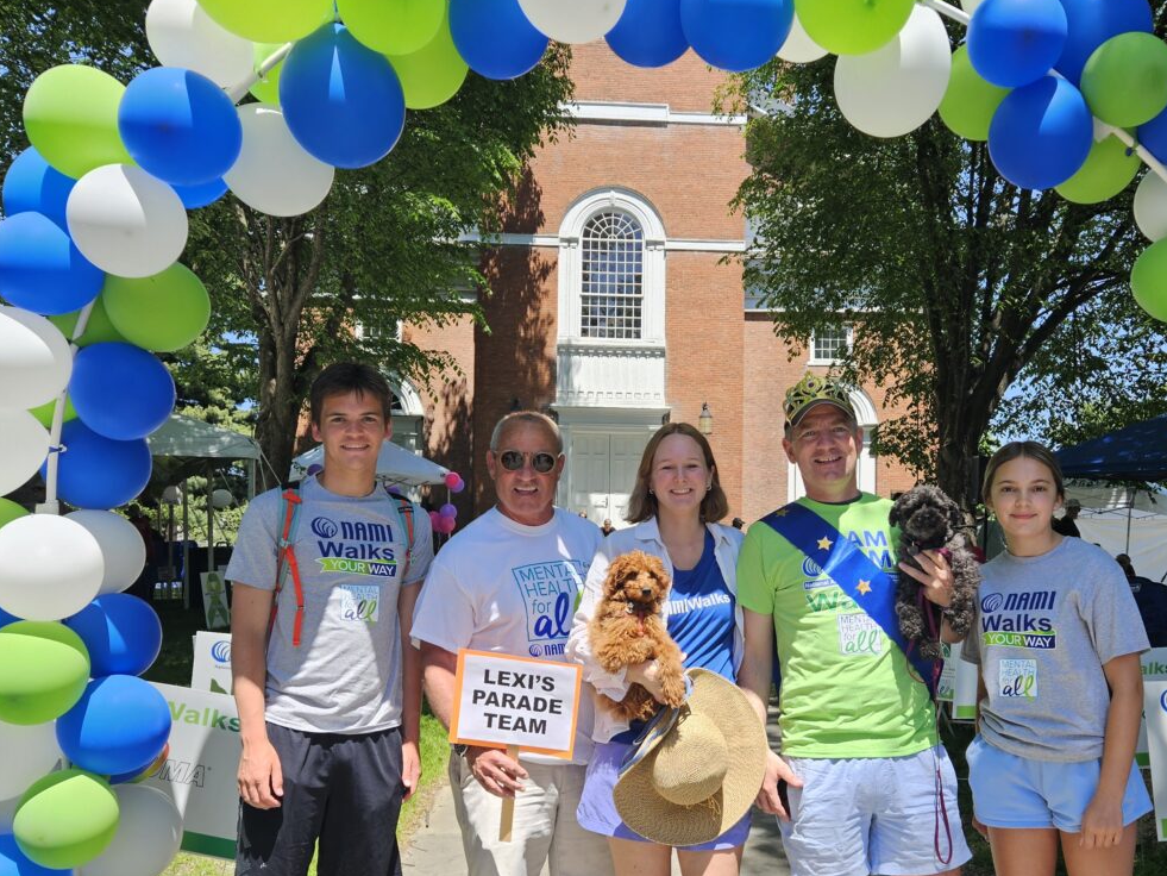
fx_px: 1214
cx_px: 663
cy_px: 518
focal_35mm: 36
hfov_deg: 51.2
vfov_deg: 39.5
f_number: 1.8
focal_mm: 5.4
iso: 25
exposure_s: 1/717
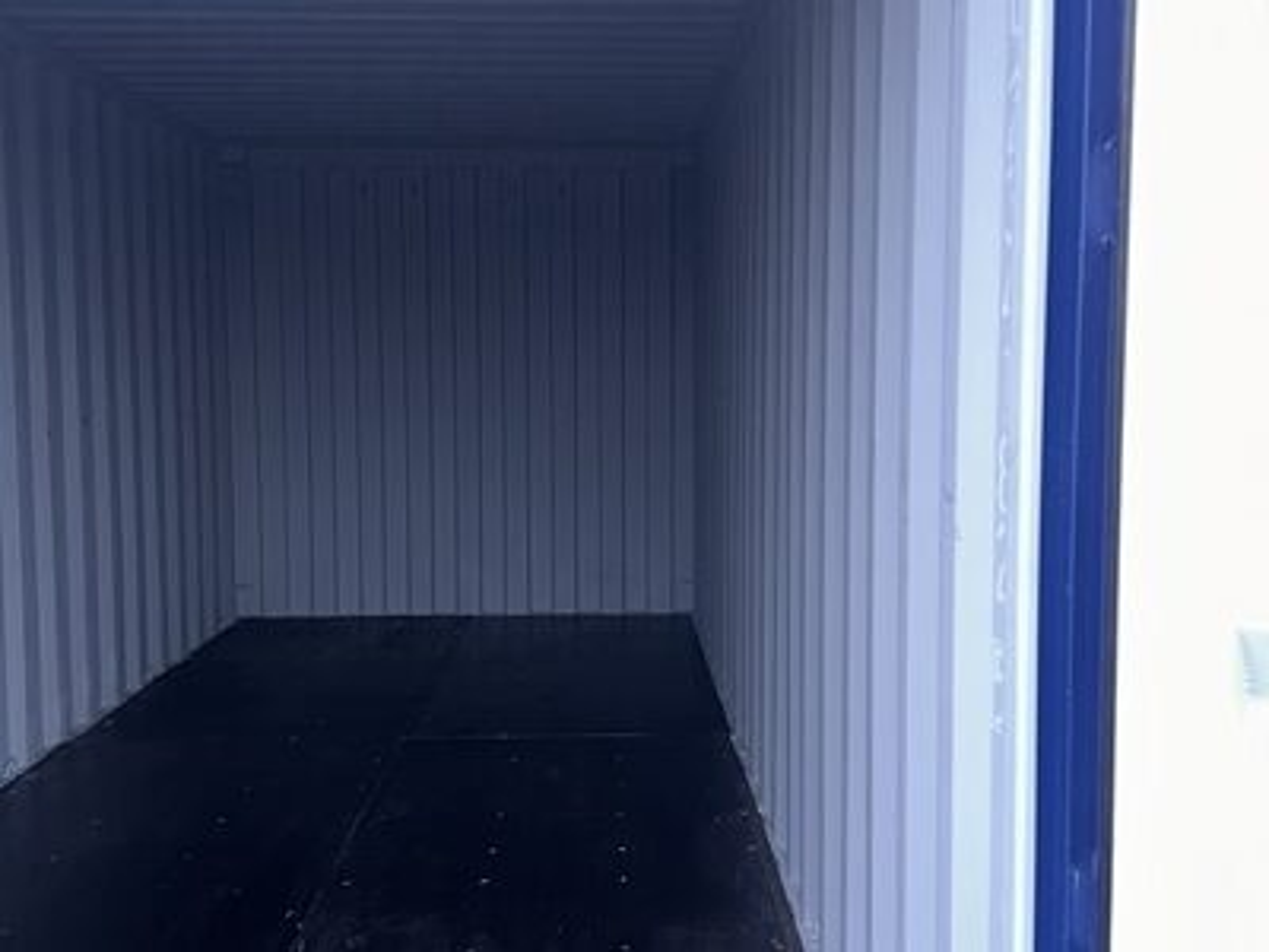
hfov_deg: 67.3
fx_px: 953
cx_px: 634
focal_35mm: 26
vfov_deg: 53.1
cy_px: 476
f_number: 1.5
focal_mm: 5.7
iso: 1000
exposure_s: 1/30
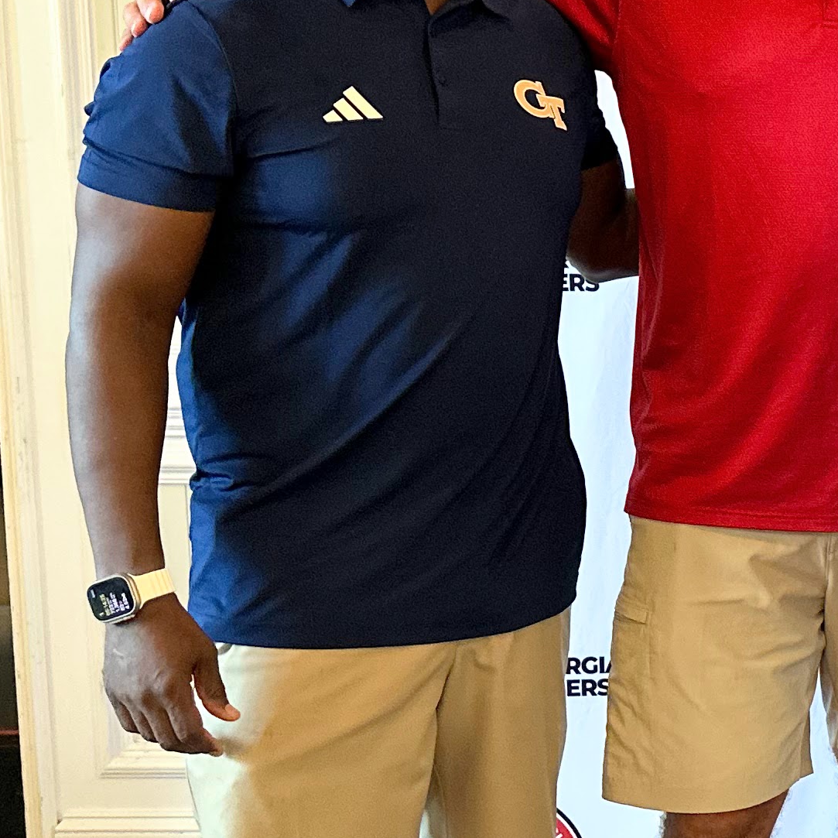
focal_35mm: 79
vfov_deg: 21.9
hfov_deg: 19.5
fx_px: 2164
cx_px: 1194
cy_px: 346
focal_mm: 6.86
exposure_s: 1/60
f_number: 1.78
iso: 200
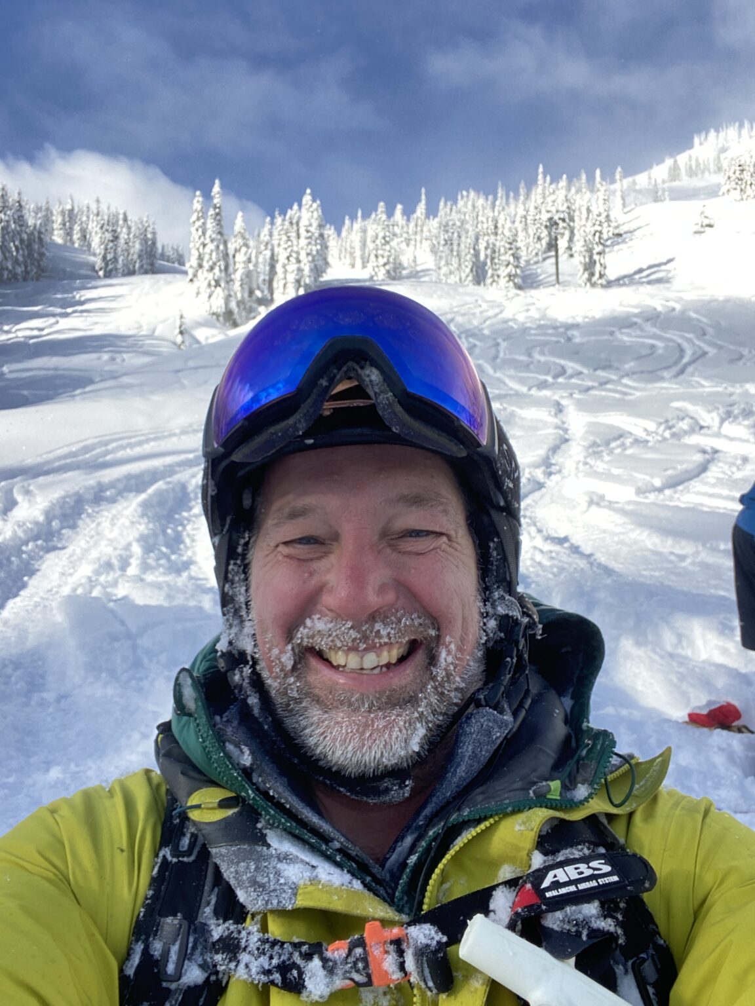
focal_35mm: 30
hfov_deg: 46.8
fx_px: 872
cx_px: 378
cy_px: 503
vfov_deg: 60.0
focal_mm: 2.71
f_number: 2.2
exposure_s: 1/254
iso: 25
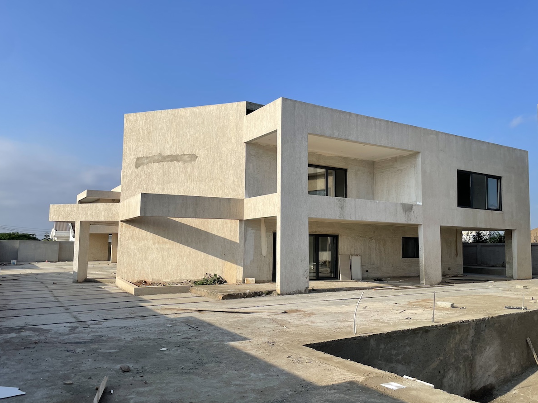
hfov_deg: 63.5
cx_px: 269
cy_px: 216
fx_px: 435
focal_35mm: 28
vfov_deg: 49.7
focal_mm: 4.2
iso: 32
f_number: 1.6
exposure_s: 1/4000
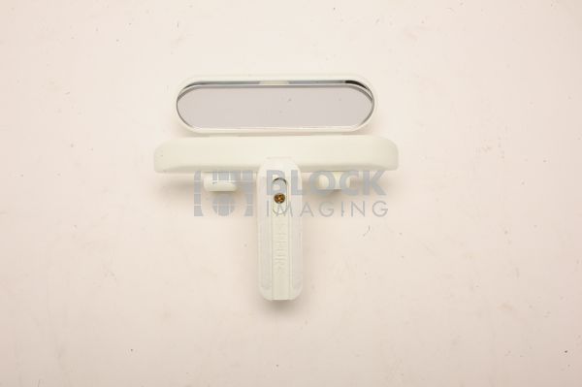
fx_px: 808
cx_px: 291
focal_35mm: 50
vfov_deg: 26.9
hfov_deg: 39.6
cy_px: 194
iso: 320
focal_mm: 50
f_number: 22
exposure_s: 1/160
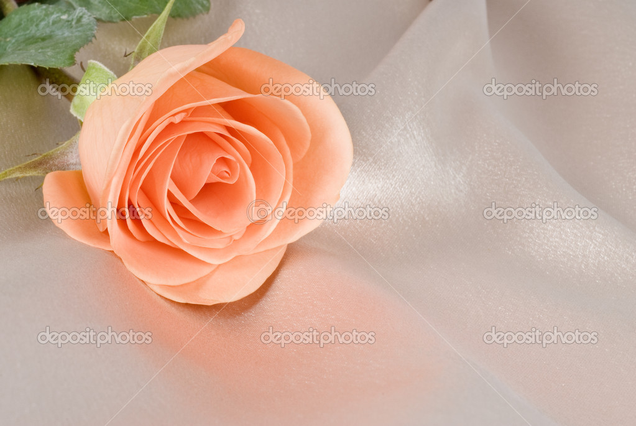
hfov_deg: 22.6
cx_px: 318
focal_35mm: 90
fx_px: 1592
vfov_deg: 15.2
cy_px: 213
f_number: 29
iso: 200
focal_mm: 60
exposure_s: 1/160
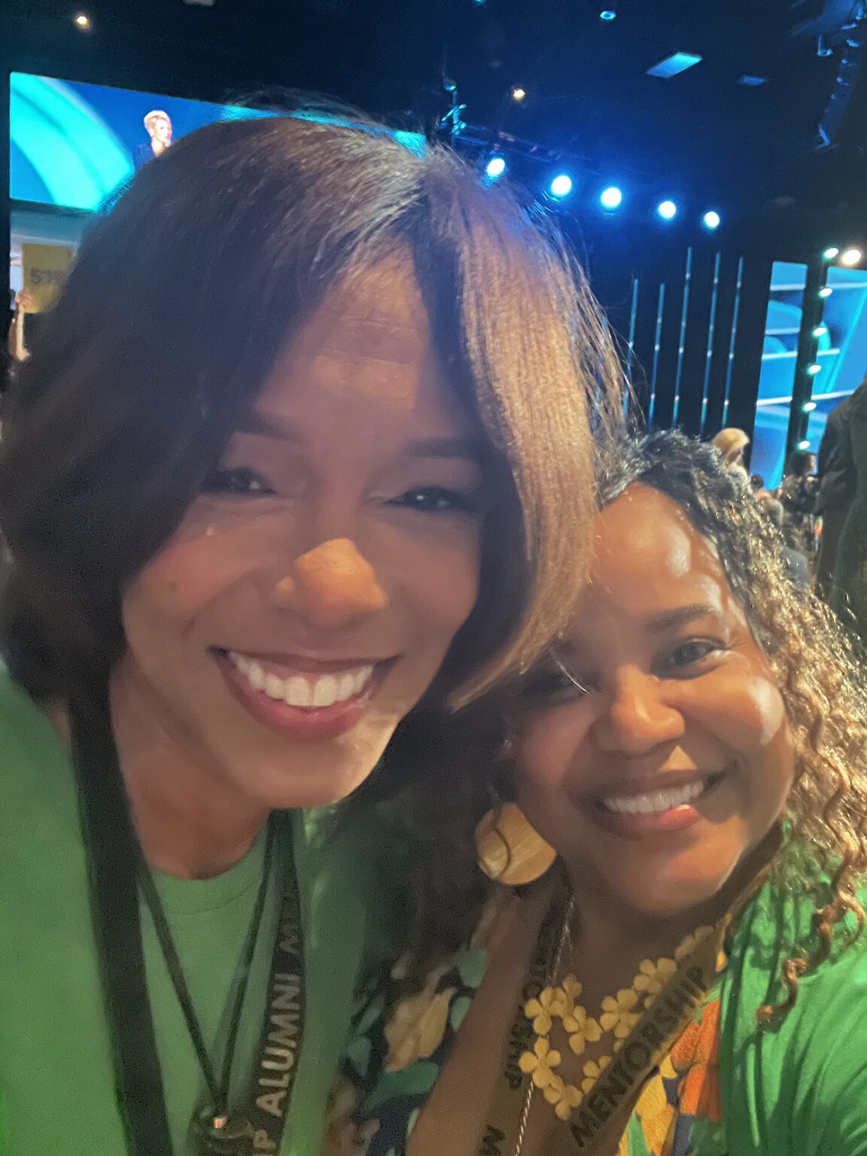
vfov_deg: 60.0
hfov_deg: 46.8
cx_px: 434
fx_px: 1002
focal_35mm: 30
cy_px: 578
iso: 1600
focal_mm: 2.71
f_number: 2.2
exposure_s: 1/15
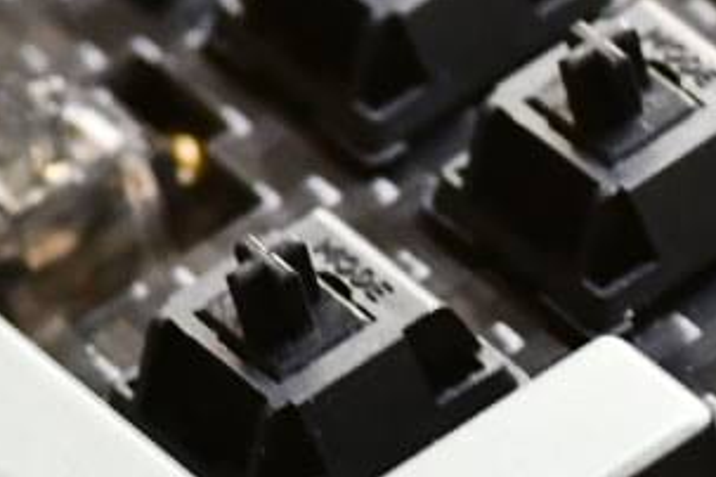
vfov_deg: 1.9
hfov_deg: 2.9
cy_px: 357
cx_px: 988
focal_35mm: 721
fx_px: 14339
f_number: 5.6
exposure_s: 1/60
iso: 5000
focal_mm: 90
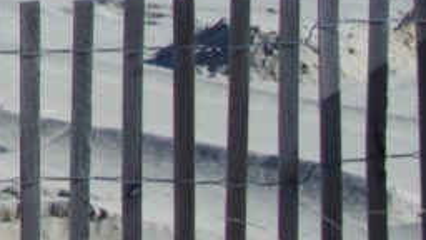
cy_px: -538
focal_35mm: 369
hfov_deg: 5.5
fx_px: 4168
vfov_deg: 3.2
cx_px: -829
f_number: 14
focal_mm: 44
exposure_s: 1/125
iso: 160
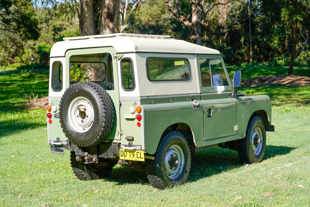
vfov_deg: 19.5
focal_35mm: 70
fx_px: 603
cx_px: 155
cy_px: 104
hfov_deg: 28.8
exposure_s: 1/500
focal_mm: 70
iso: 100
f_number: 4.5
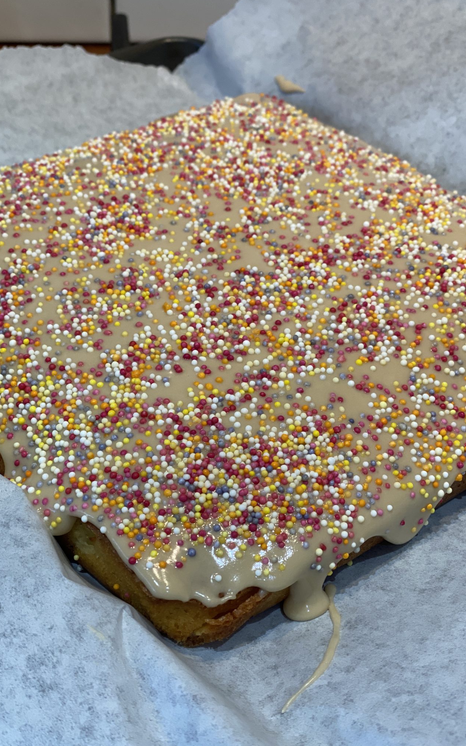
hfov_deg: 23.1
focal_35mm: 56
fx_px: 1138
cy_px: 370
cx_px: 235
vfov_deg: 36.3
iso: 80
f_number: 2
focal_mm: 6
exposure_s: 1/100
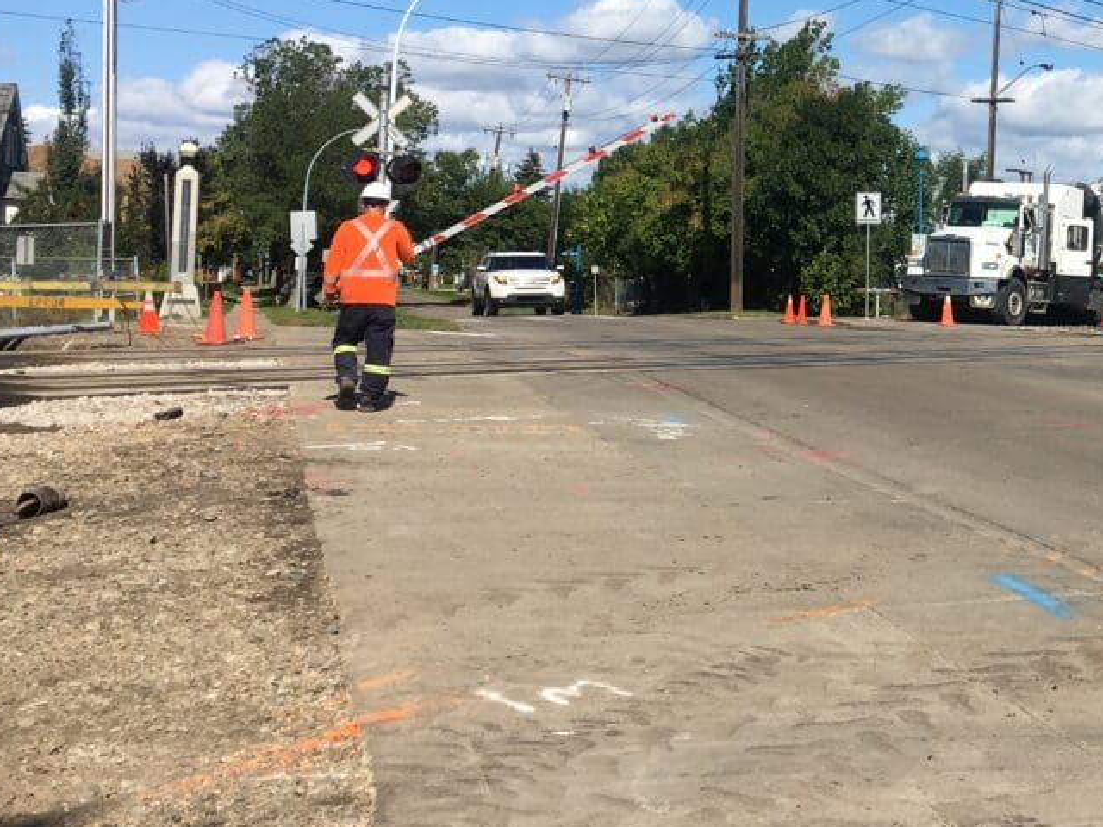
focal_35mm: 58
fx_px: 1848
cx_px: 1029
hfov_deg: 31.4
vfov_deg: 24.9
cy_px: 176
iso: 25
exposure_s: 1/1876
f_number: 2.2
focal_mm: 4.15
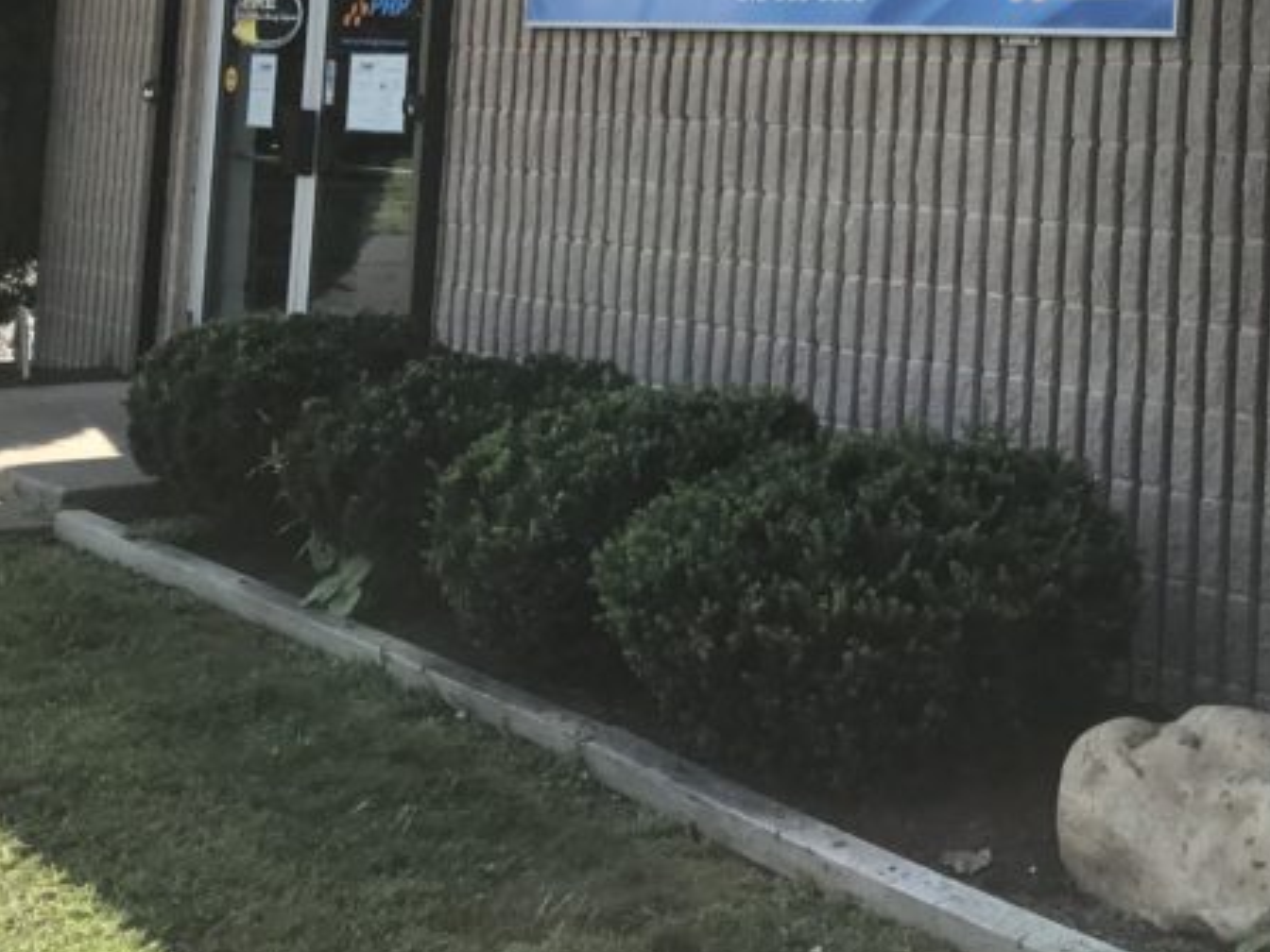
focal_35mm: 64
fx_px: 2348
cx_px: 1128
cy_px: -26
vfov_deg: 22.0
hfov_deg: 29.1
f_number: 1.8
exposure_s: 1/840
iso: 20
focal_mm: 3.99
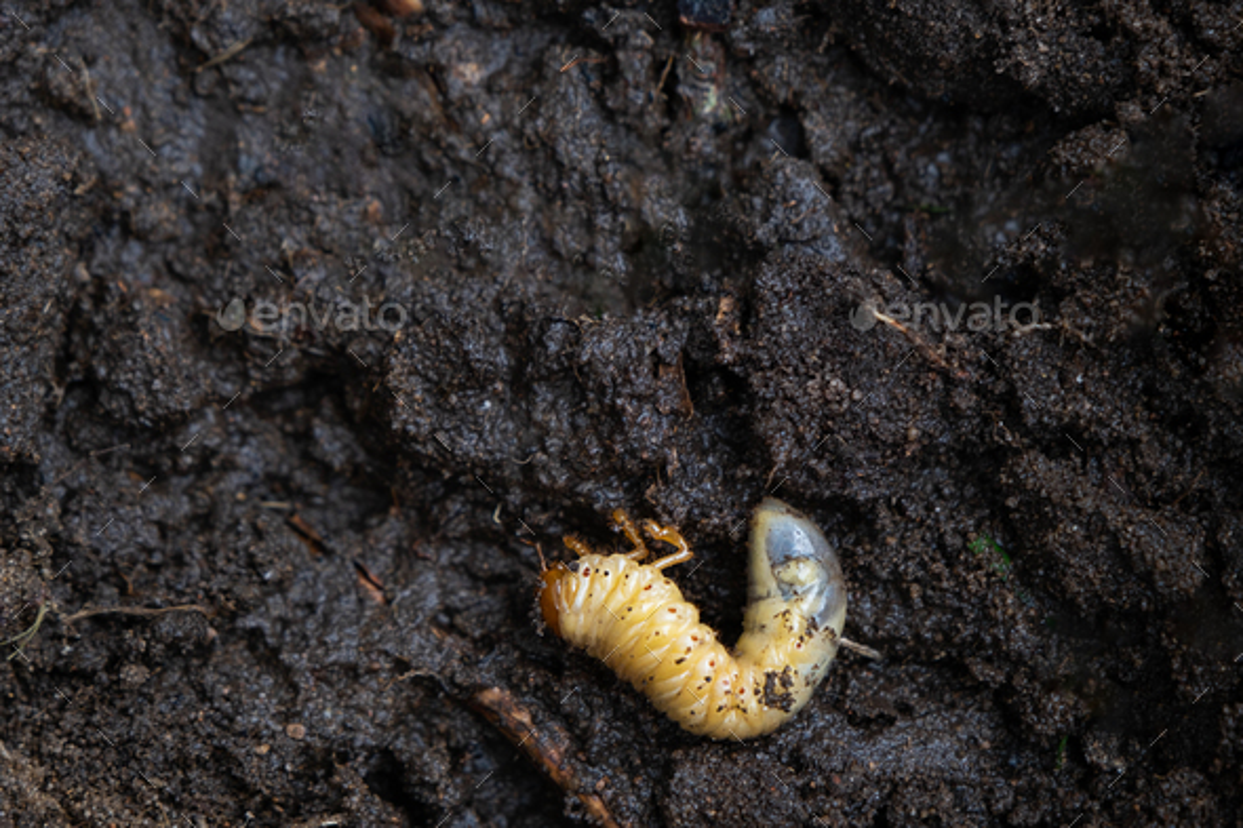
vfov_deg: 11.4
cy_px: 414
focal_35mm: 120
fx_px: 4142
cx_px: 622
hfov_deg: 17.1
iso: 160
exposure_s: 1/160
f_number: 5
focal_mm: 80
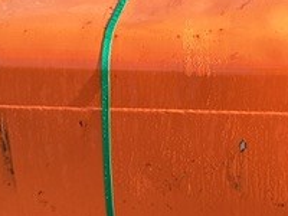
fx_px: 824
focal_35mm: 99
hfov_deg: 19.1
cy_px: 63
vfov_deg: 14.9
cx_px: 310
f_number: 2.4
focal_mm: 3.3
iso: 25
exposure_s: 1/163
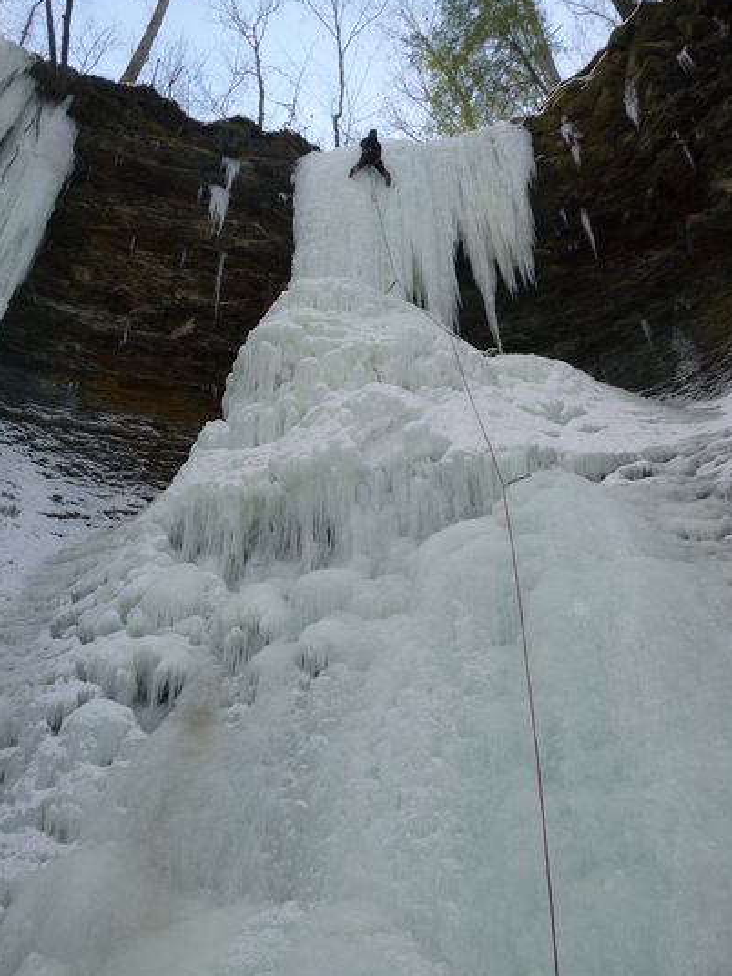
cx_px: 346
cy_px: 464
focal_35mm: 28
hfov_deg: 49.7
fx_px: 789
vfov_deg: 63.4
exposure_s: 1/160
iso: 100
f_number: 3.9
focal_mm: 4.5
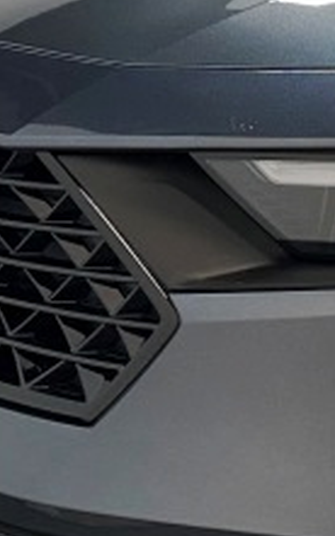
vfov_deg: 17.7
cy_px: 213
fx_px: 1725
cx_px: 672
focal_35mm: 118
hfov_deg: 10.2
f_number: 1.78
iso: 400
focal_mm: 6.86
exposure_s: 1/60
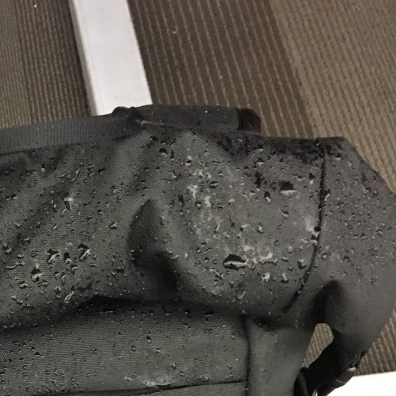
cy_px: 444
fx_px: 880
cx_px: 18
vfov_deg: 23.7
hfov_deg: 24.4
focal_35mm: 68
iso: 320
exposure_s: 1/15
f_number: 2.2
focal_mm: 4.15
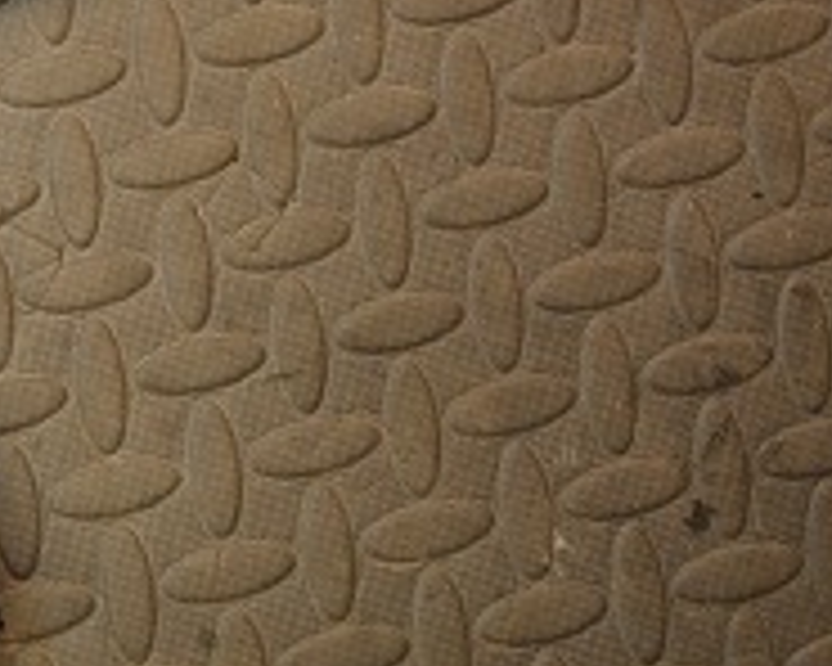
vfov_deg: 12.4
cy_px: 97
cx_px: -288
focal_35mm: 124
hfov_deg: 14.8
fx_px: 3042
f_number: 3.8
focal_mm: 27
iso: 640
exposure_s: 1/30
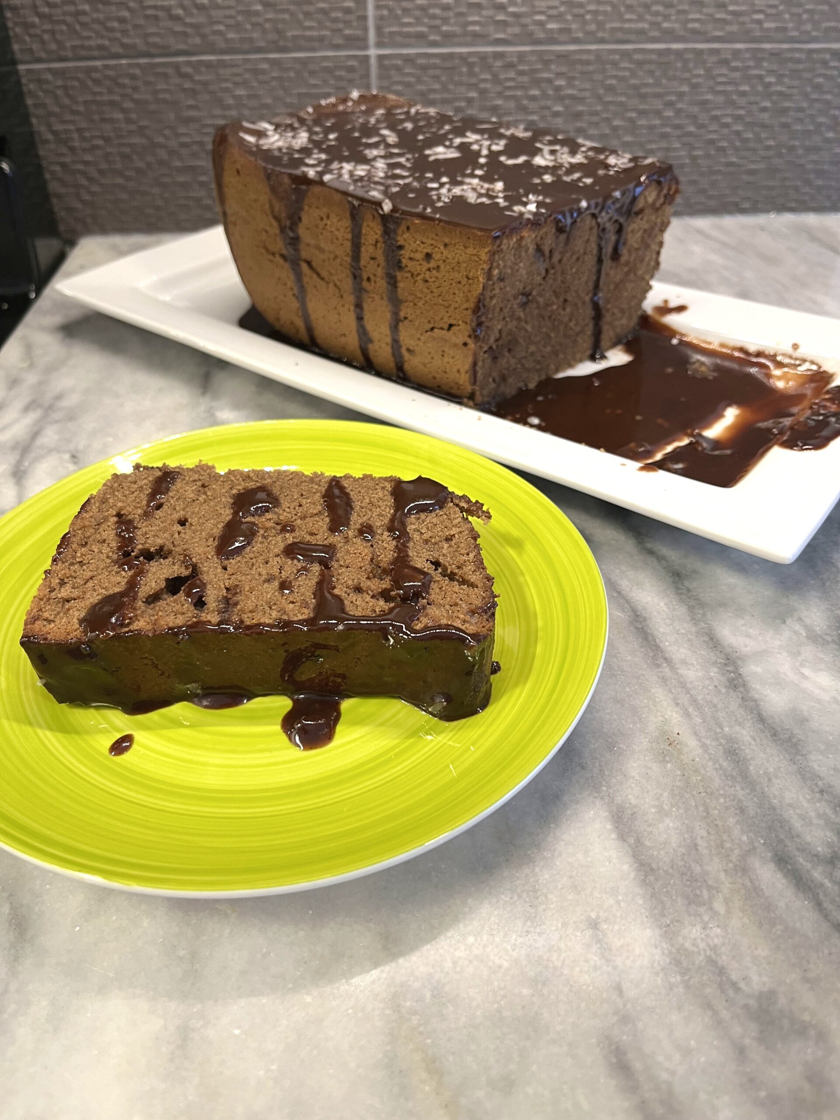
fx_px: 841
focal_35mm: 26
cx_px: 420
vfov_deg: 67.3
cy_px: 560
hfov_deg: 53.1
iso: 125
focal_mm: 5.1
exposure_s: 1/60
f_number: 1.6
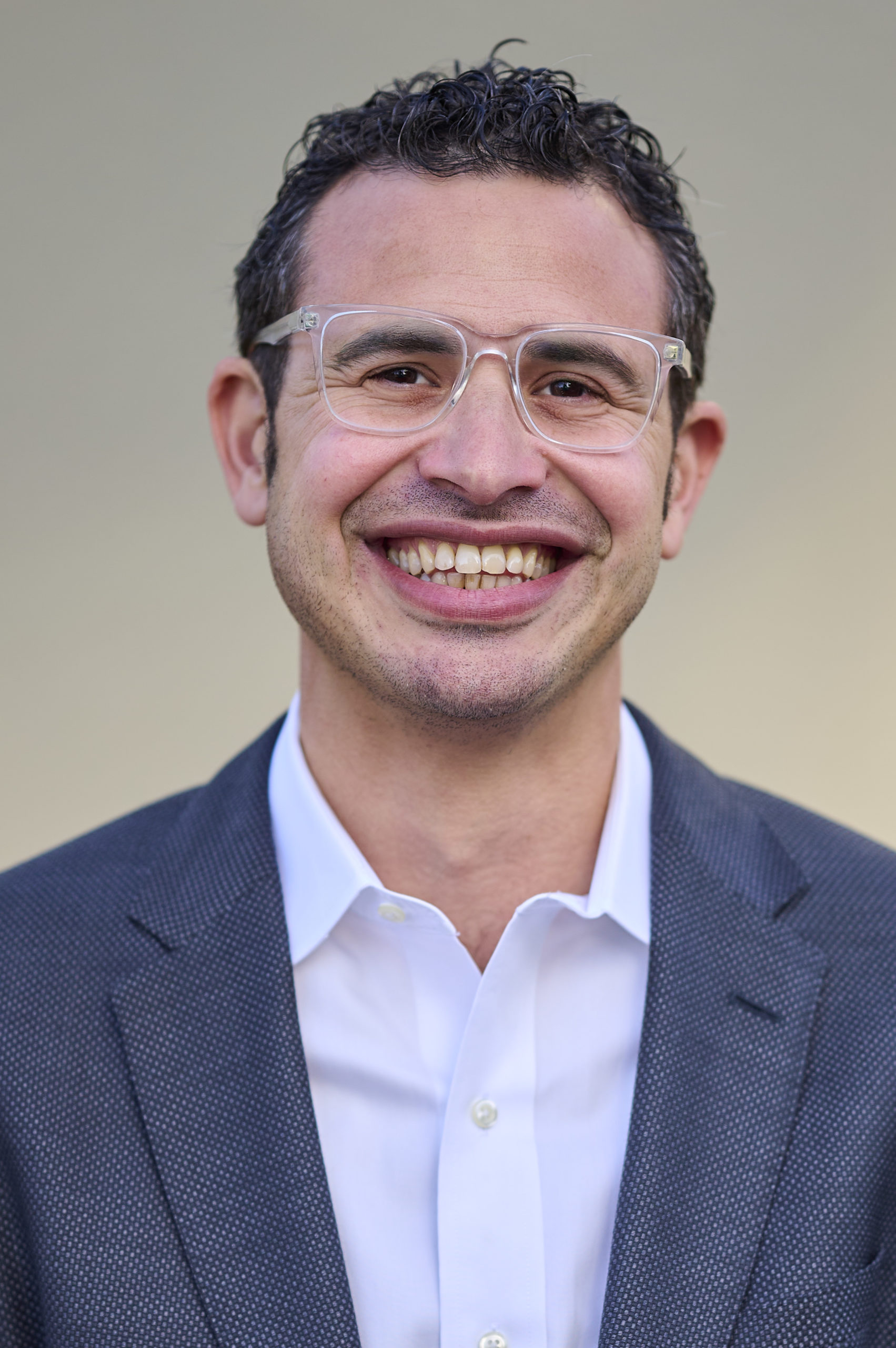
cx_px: 448
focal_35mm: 85
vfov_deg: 23.9
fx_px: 3178
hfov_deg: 16.0
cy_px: 674
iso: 100
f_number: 1.8
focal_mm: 85
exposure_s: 1/1600
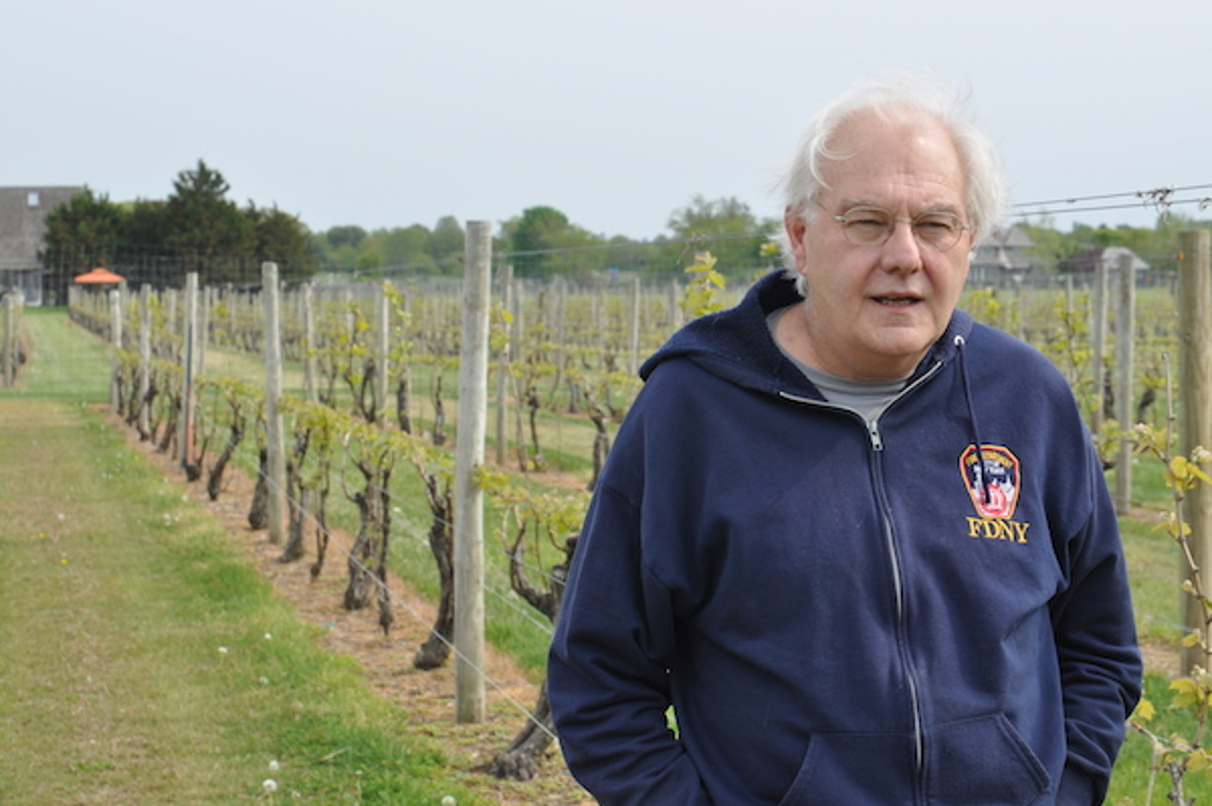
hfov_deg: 27.0
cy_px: 403
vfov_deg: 18.2
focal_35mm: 75
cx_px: 606
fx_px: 2523
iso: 200
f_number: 8
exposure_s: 1/250
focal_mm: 50
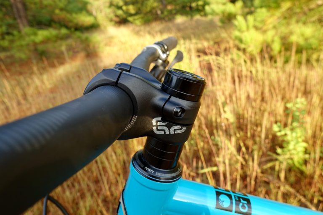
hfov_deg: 73.7
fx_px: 215
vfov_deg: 53.1
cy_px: 108
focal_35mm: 24
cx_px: 162
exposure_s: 1/80
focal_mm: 8.8
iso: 125
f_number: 4
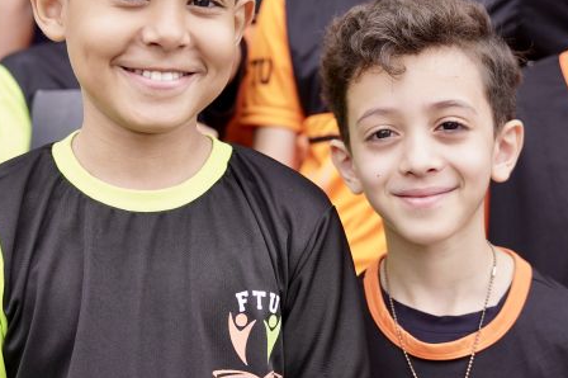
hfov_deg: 27.0
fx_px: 1182
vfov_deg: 18.2
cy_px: 171
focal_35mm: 75
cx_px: 252
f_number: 2.8
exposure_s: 1/640
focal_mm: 42
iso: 250
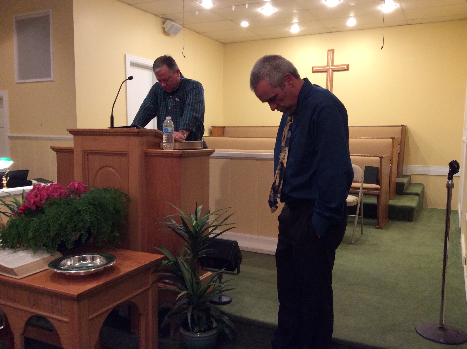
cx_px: 234
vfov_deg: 44.1
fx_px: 431
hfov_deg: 56.9
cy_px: 174
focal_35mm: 32
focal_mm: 3.3
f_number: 2.4
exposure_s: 1/24
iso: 125
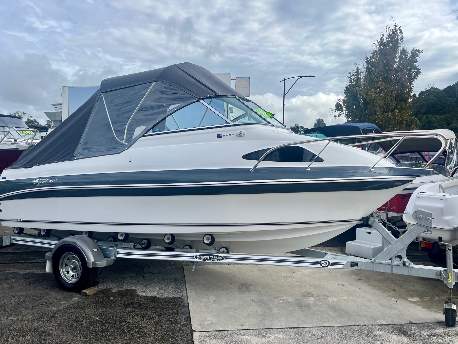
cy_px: 171
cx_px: 218
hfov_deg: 61.6
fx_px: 384
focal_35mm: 29
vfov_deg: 48.2
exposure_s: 1/3745
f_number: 1.6
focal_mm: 5.1
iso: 50
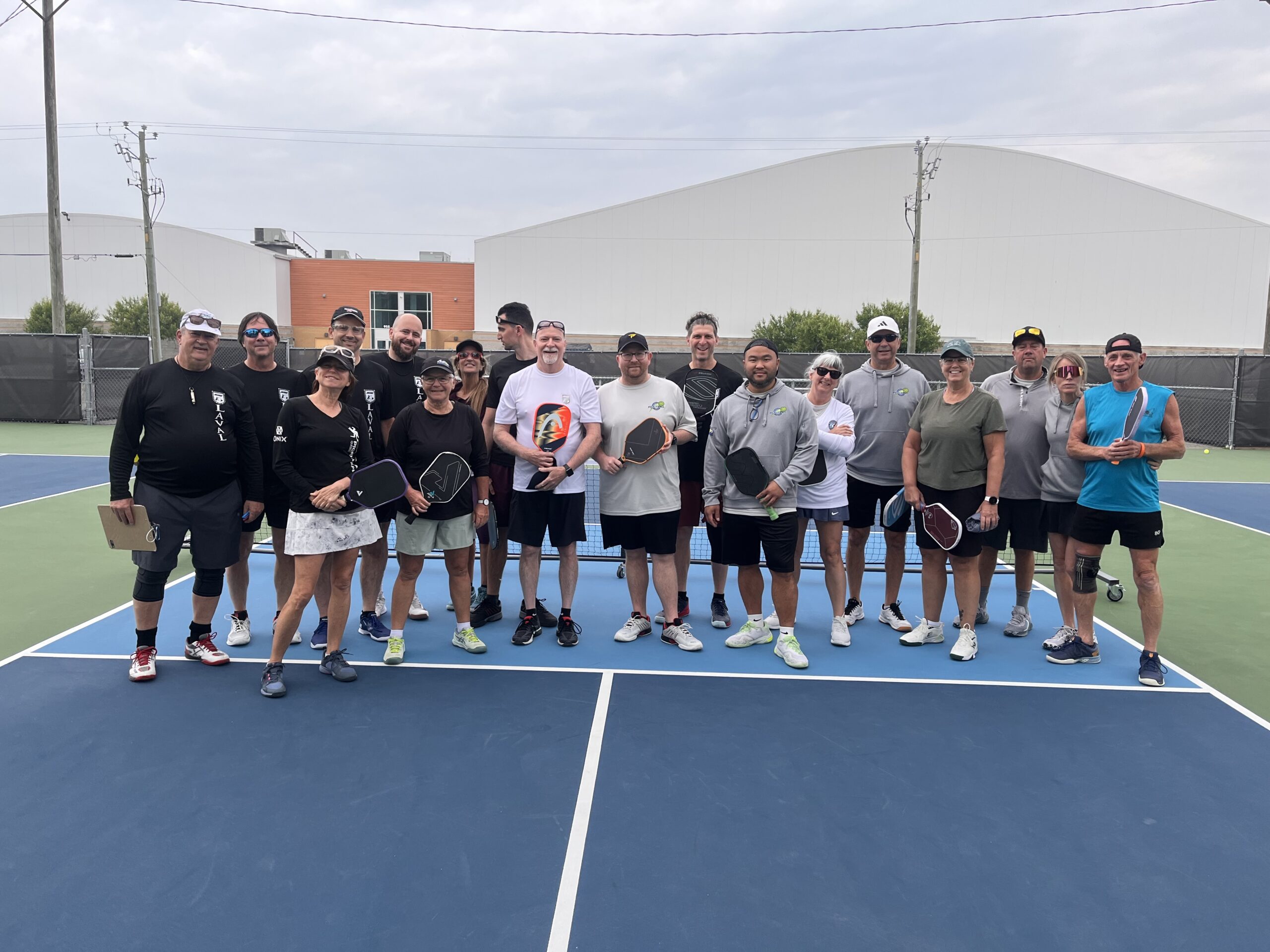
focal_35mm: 26
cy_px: 476
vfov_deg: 53.1
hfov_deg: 67.3
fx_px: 954
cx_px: 635
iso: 50
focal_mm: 5.1
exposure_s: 1/615
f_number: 1.6
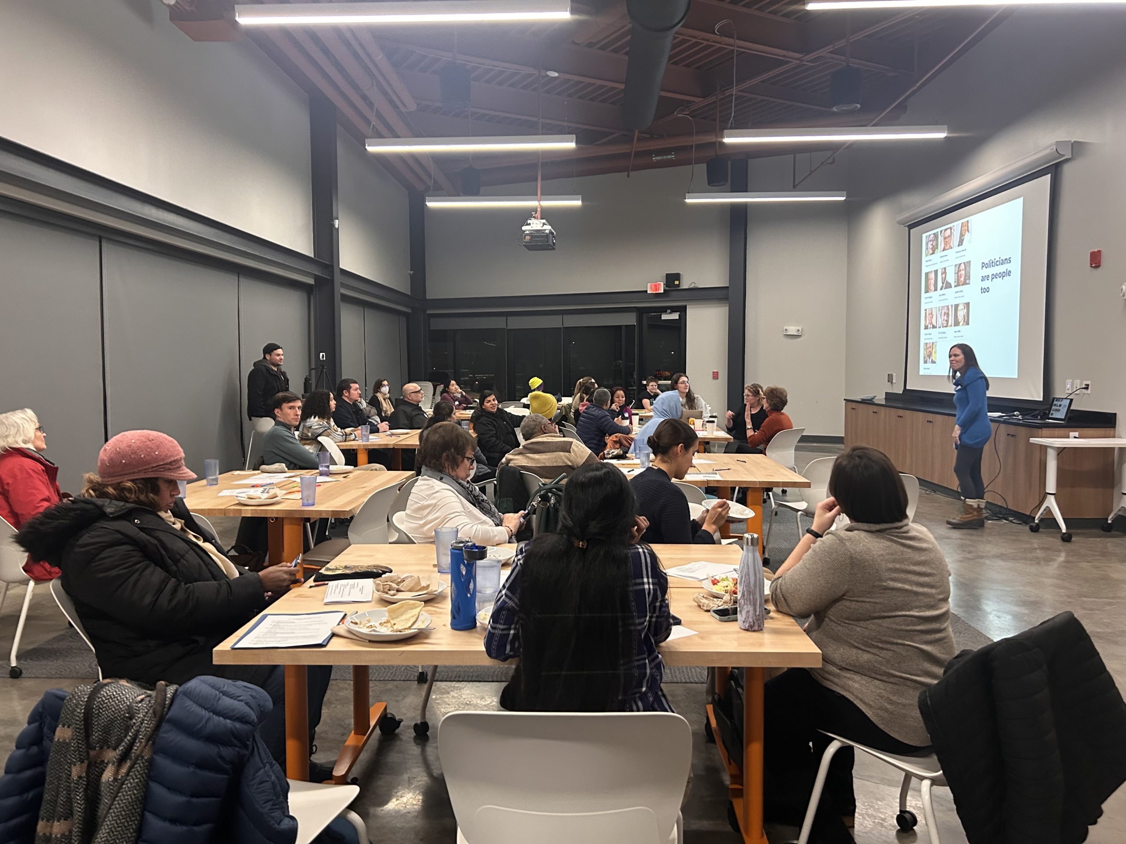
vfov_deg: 53.1
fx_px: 846
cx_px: 563
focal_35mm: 26
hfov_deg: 67.3
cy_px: 422
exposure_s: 1/60
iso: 250
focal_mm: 5.7
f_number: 1.5
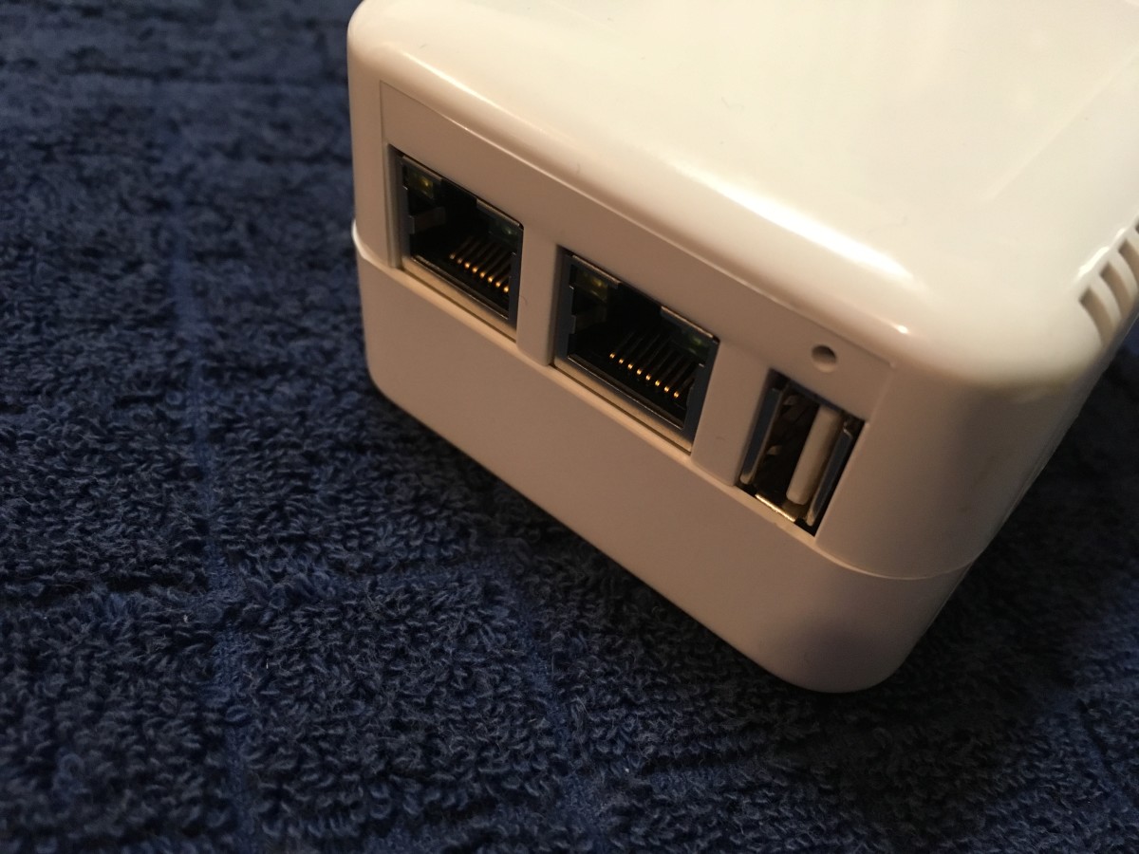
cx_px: 570
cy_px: 427
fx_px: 954
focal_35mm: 29
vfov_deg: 48.2
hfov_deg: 61.7
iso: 200
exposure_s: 1/30
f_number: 2.2
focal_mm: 4.15
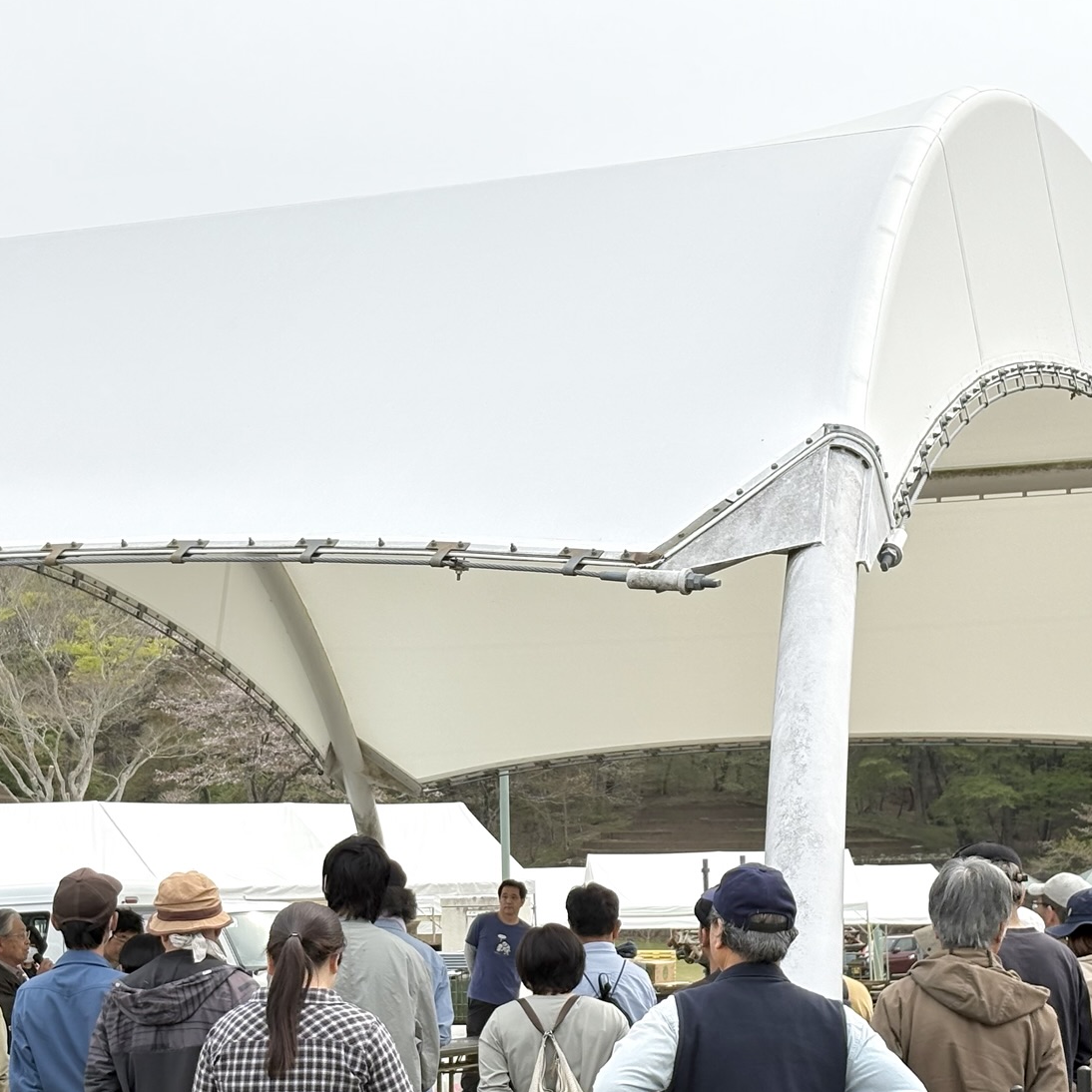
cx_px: 511
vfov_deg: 20.6
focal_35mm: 84
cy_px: 702
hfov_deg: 20.6
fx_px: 2998
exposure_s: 1/2283
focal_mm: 5.96
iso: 32
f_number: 1.6
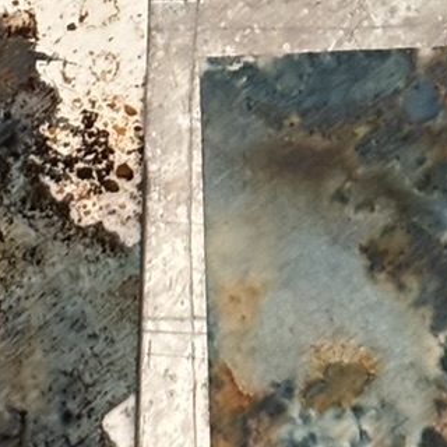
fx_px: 4295
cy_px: -179
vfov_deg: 5.9
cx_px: 221
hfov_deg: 6.0
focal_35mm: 294
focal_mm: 5.96
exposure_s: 1/34
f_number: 1.6
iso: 320
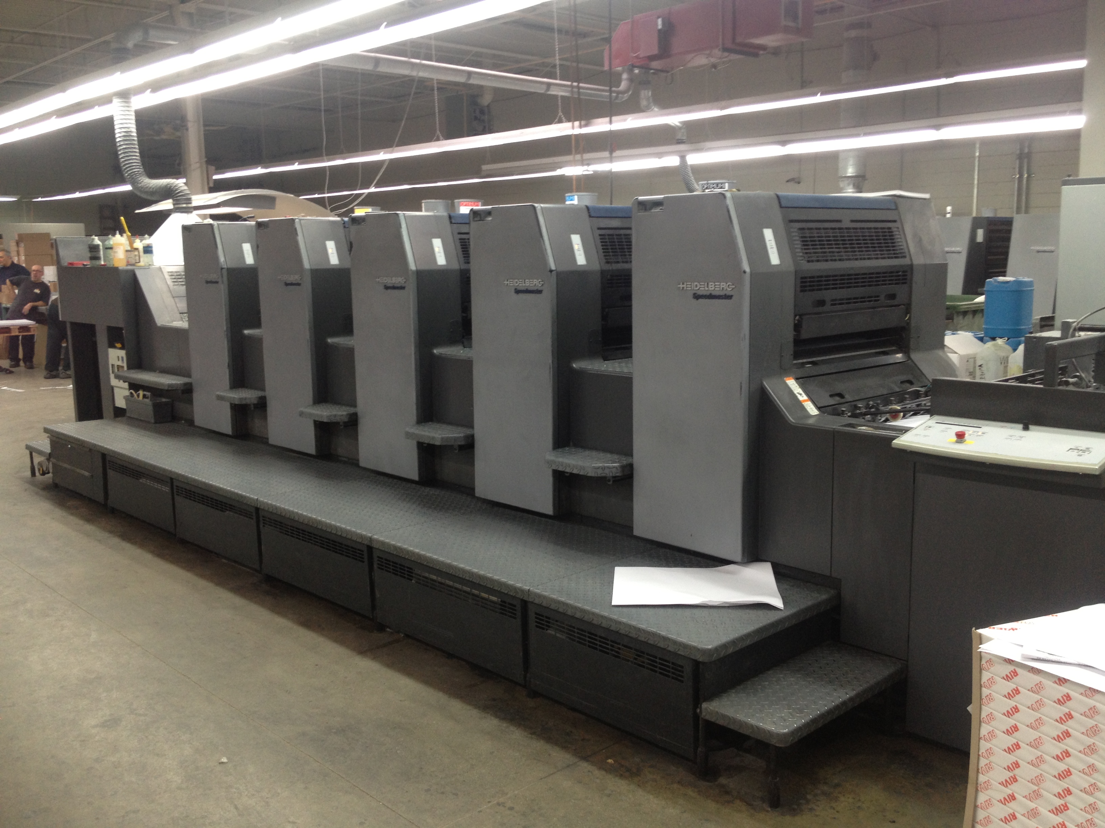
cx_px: 552
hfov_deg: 52.6
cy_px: 414
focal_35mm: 35
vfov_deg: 40.7
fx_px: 1117
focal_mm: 4.28
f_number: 2.4
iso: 80
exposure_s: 1/20
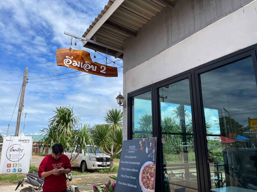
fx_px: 193
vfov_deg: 53.1
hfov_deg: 67.3
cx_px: 128
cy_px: 96
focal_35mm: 26
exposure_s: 1/3300
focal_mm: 4.2
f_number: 1.6
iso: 32
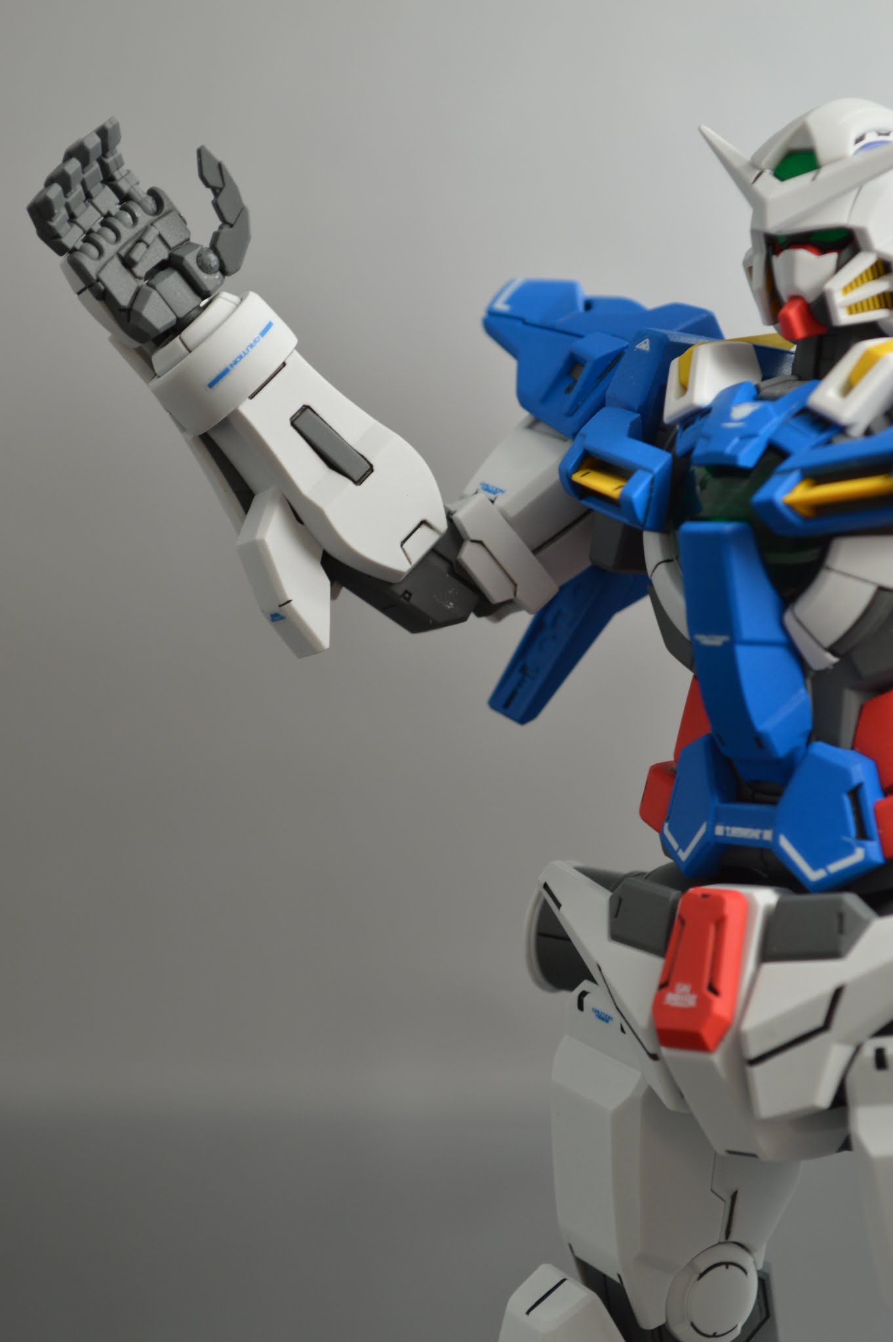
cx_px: 446
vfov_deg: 24.6
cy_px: 671
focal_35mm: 82
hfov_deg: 16.5
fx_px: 3075
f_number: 7.1
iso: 200
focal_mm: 55
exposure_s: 1/6
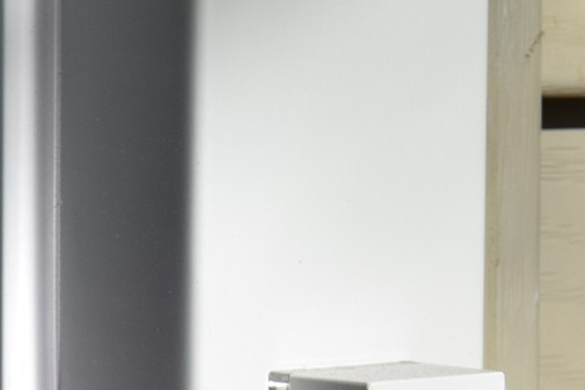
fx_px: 5771
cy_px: 835
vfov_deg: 3.8
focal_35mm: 355
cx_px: -468
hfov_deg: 5.7
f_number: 11
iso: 200
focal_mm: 55
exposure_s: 1/500
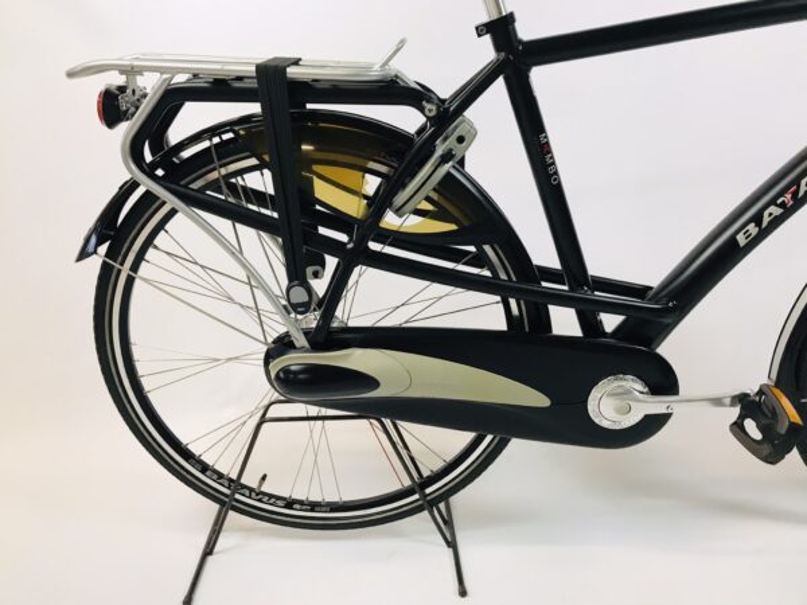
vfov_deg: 49.7
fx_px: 653
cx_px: 404
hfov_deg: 63.4
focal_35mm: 28
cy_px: 302
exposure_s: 1/33
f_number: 1.8
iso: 40
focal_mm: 3.99
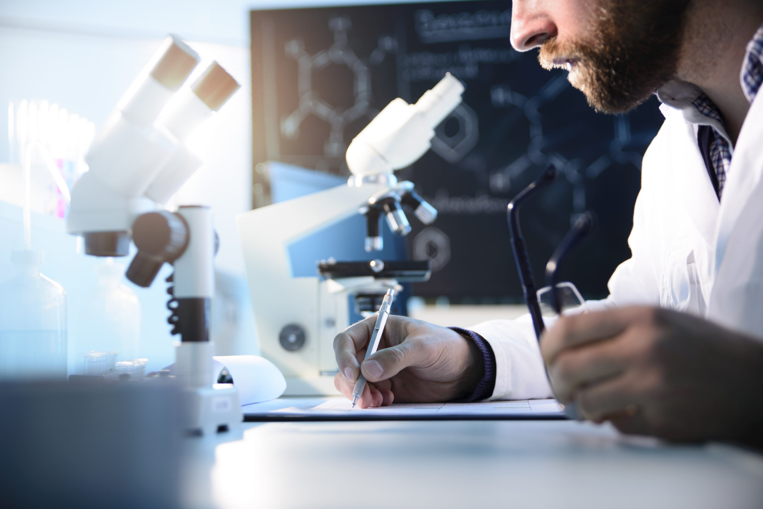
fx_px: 1166
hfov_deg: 36.2
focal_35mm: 55
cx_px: 382
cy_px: 254
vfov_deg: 24.6
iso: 100
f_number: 2.8
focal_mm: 55
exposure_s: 1/160
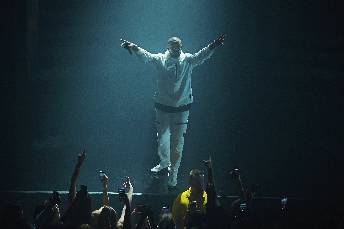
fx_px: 1624
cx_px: 172
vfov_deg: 8.1
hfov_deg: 12.1
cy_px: 114
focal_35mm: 170
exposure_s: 1/1000
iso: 1000
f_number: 2.8
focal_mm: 170
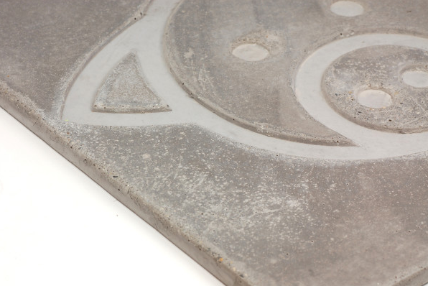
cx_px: 214
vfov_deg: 10.1
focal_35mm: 136
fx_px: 1618
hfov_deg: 15.1
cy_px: 143
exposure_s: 1/13
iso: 200
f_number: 16
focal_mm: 90
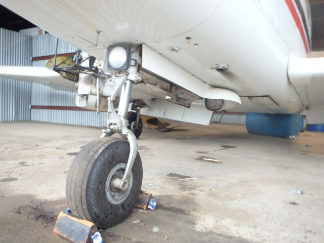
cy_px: 122
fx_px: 262
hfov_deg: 63.4
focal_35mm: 28
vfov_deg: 49.7
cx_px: 162
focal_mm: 5
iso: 800
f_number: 3.9
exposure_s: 1/8
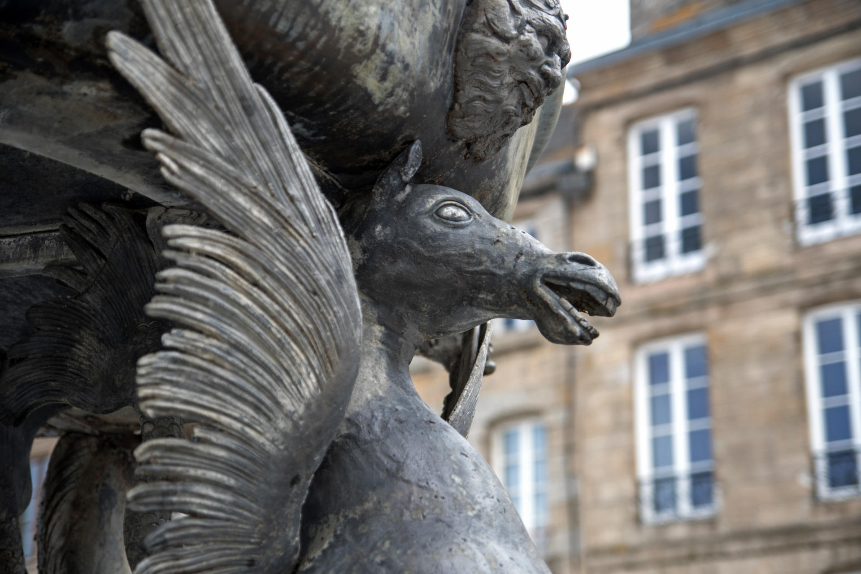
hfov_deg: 27.0
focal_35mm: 75
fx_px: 1794
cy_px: 287
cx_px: 430
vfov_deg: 18.2
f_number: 2.8
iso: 250
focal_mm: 50
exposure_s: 1/400
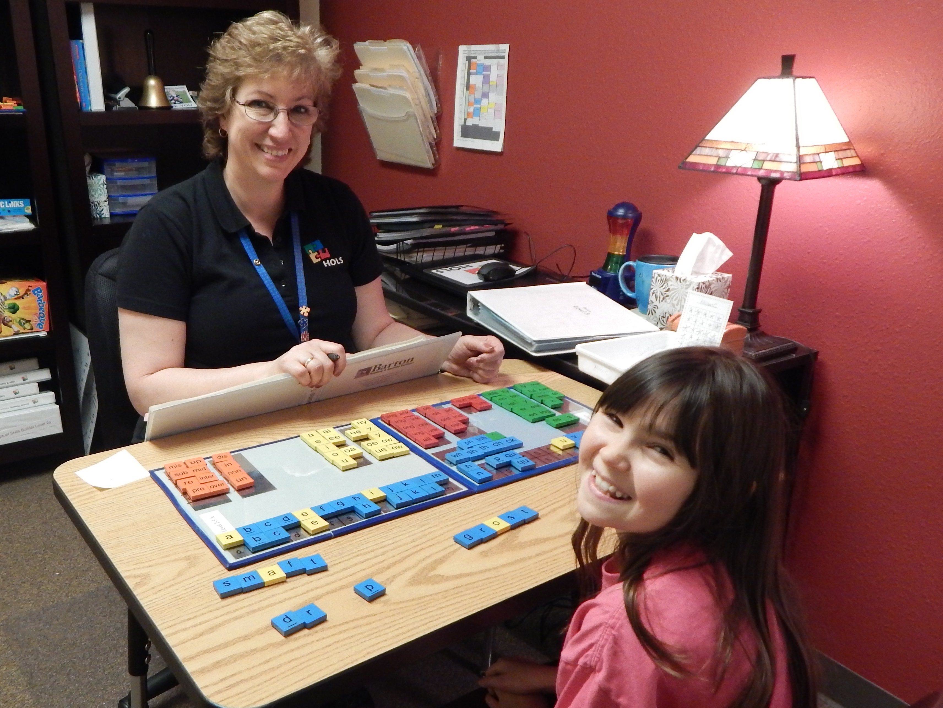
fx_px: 599
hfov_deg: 76.4
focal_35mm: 22
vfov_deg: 61.1
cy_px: 354
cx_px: 472
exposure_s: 1/30
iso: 400
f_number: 3
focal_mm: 4
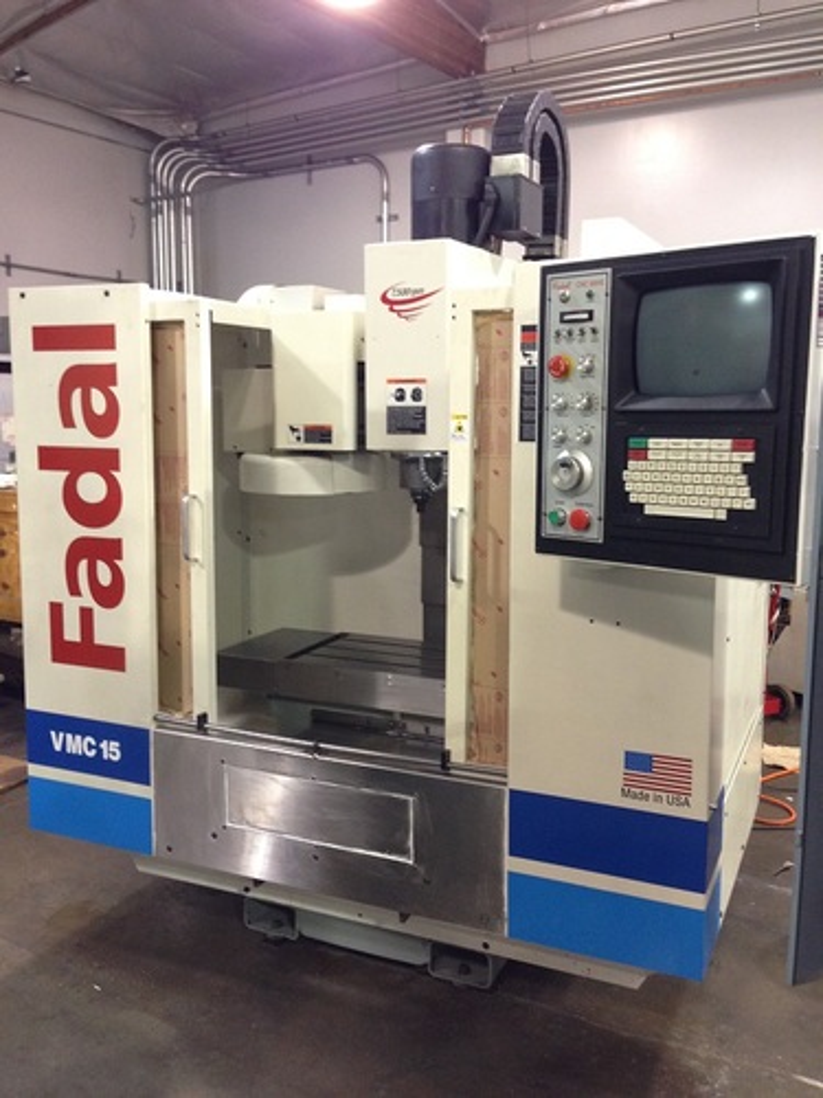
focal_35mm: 33
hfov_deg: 42.9
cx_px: 412
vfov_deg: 55.4
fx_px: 1046
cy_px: 549
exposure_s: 1/20
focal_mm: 4.12
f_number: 2.4
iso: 160
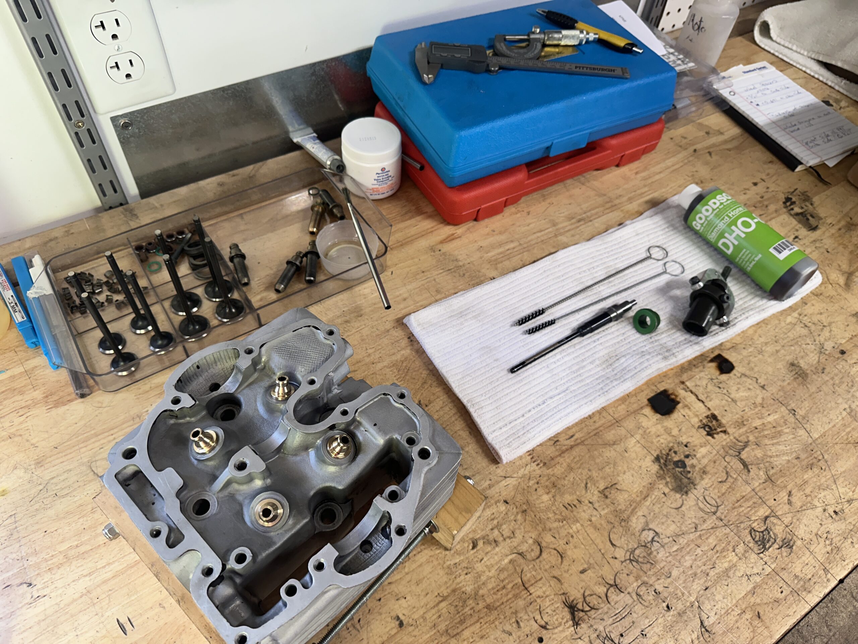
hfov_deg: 71.6
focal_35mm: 24
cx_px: 429
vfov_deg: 56.8
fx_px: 595
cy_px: 322
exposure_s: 1/120
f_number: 1.78
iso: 125
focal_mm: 6.86
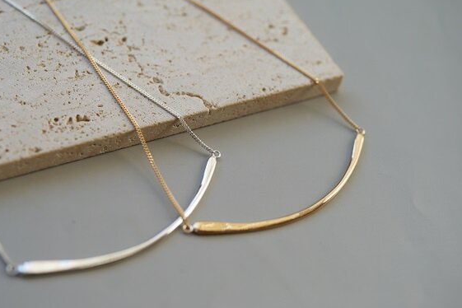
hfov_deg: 35.0
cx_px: 207
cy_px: 142
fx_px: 731
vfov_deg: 23.8
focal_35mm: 57
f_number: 4
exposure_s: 1/160
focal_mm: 50
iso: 320
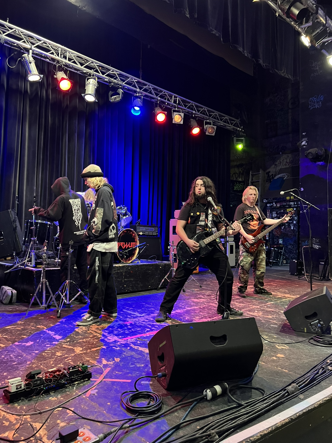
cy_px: 222
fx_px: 332
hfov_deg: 53.1
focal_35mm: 26
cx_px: 166
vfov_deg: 67.3
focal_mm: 5.7
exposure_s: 1/30
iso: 500
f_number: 1.5
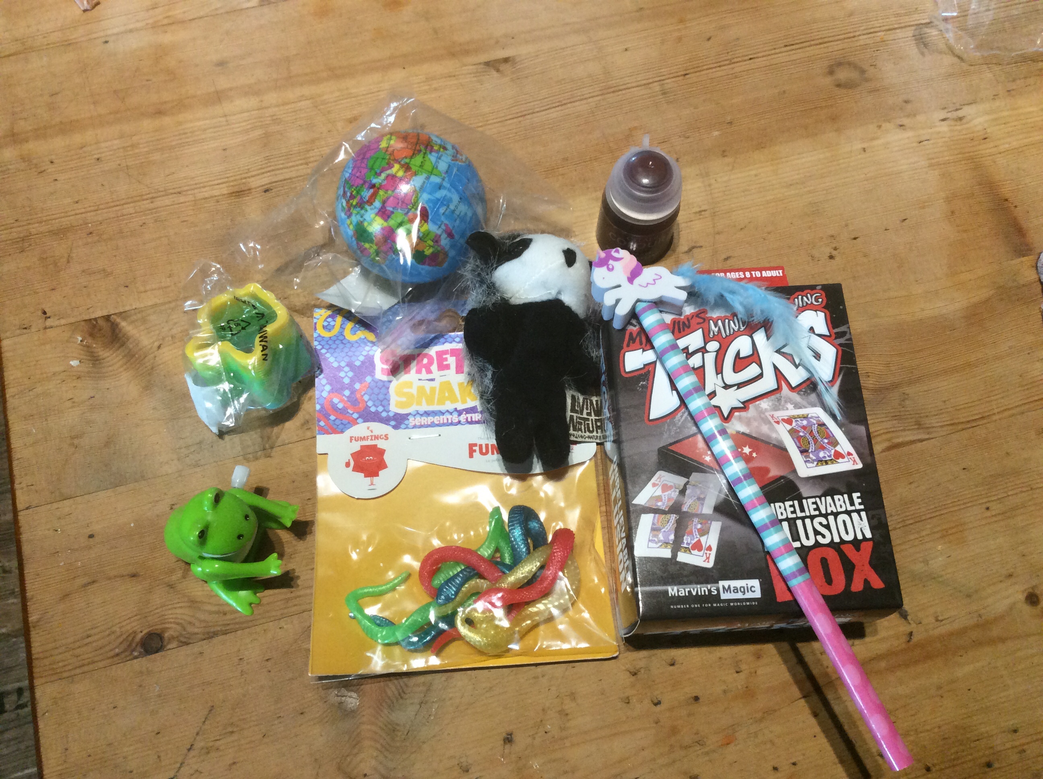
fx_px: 963
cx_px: 522
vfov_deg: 44.1
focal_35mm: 32
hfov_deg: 56.9
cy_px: 390
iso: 125
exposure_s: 1/25
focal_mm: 3.3
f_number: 2.4
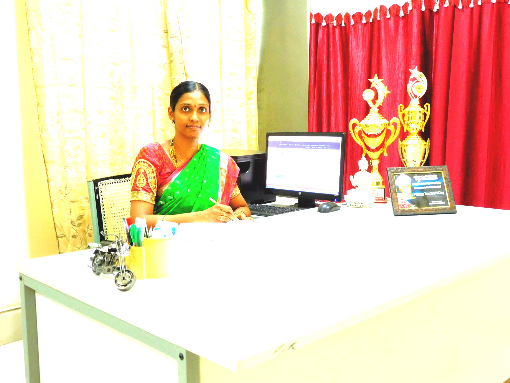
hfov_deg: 46.8
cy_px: 192
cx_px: 255
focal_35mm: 40
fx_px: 589
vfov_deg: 36.0
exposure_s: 1/8
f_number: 3.8
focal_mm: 7.2
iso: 450
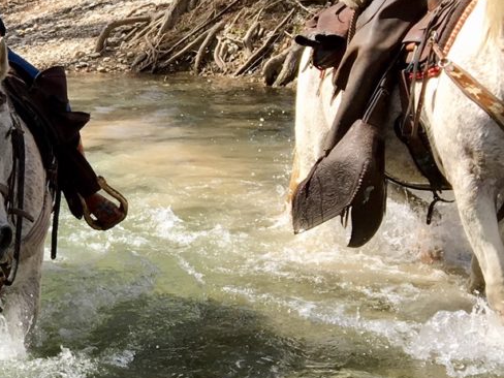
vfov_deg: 15.5
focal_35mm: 95
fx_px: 1383
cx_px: -190
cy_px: 87
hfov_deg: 18.8
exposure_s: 1/905
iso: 25
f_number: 2.2
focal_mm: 4.15
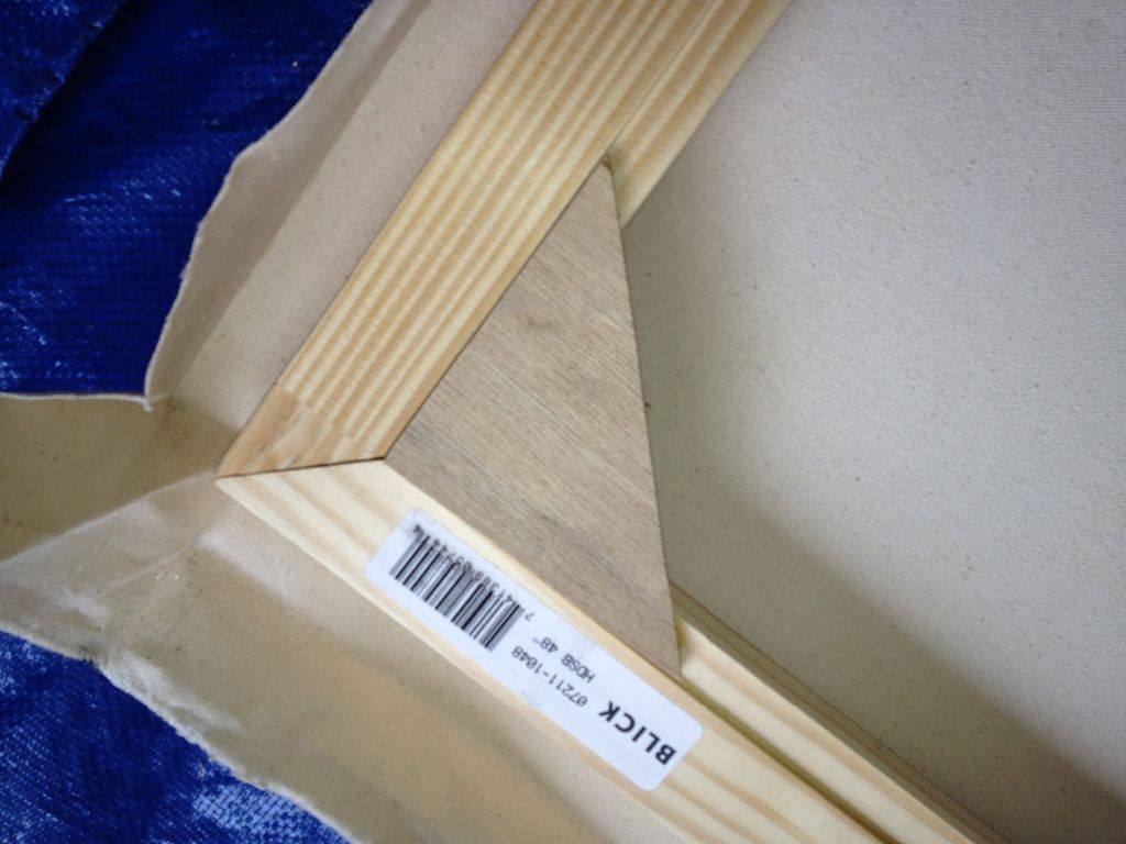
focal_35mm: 35
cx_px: 563
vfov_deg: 40.7
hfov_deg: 52.6
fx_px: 1138
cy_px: 422
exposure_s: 1/151
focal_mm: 4.28
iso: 50
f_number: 2.4
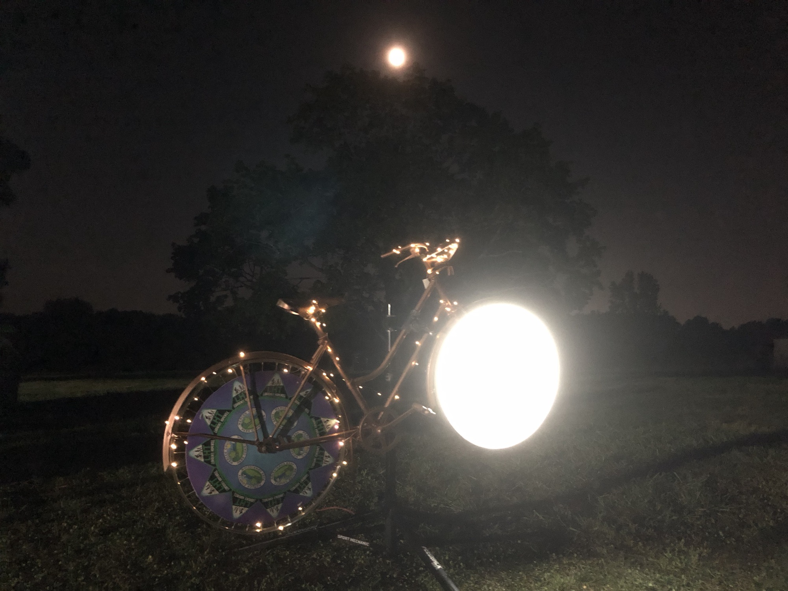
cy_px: 296
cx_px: 394
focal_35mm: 28
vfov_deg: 49.7
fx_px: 637
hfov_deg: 63.4
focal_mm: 3.99
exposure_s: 1/4
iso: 400
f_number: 1.8
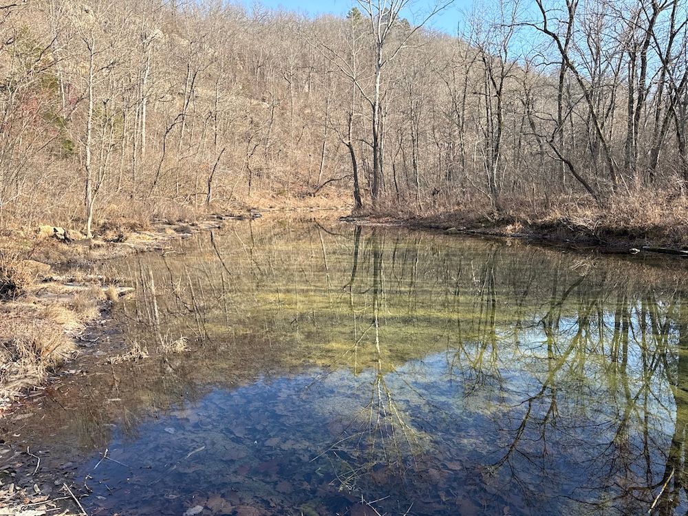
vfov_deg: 56.8
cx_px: 344
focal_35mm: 24
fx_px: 477
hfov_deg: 71.6
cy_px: 258
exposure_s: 1/1032
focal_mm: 6.76
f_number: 1.78
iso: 80
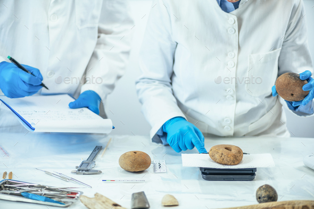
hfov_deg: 19.5
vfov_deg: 13.0
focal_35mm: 105
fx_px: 916
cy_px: 104
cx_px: 157
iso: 100
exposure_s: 1/160
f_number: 2.8
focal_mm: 105
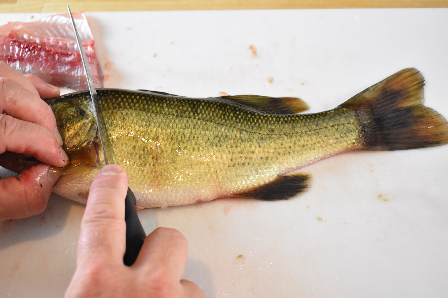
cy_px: 149
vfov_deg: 26.5
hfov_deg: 38.9
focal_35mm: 51
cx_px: 224
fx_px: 635
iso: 2200
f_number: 4.5
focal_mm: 34
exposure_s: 1/125
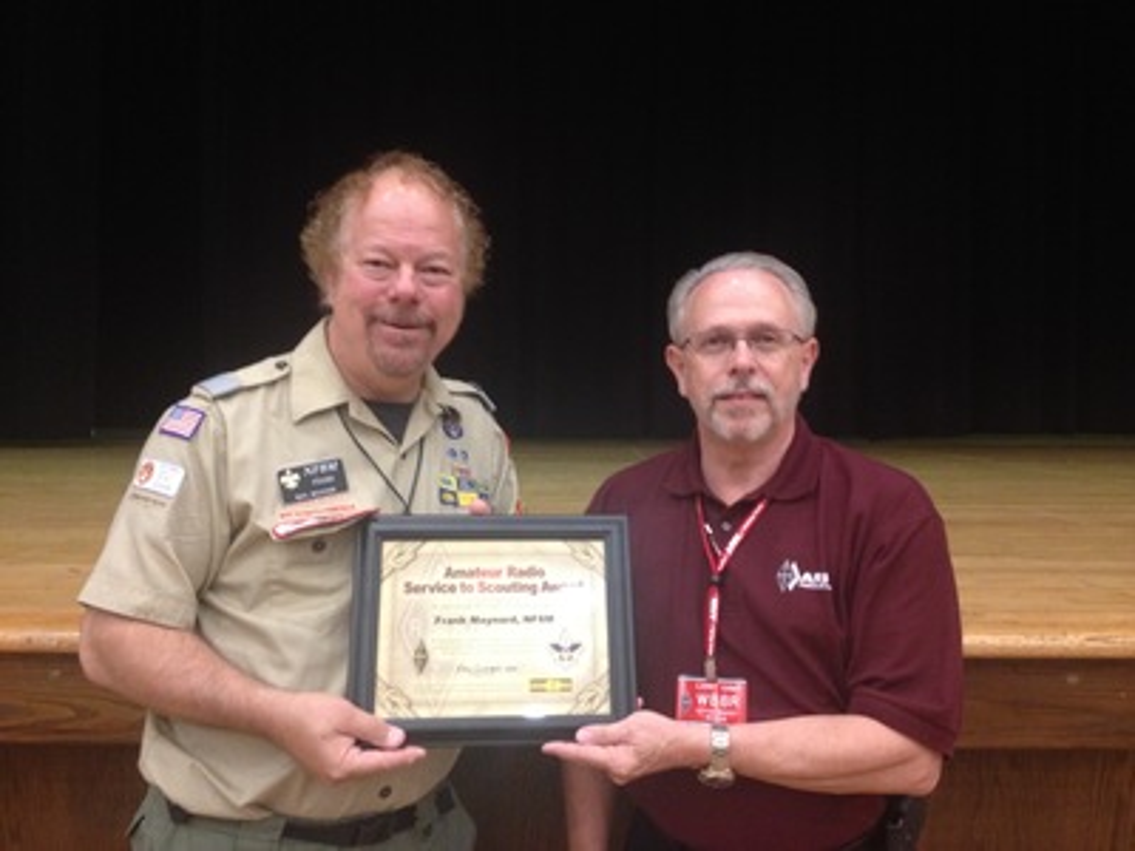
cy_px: 426
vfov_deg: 40.7
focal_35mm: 35
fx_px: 1148
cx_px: 568
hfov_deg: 52.6
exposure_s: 1/20
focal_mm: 4.28
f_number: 2.4
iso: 250
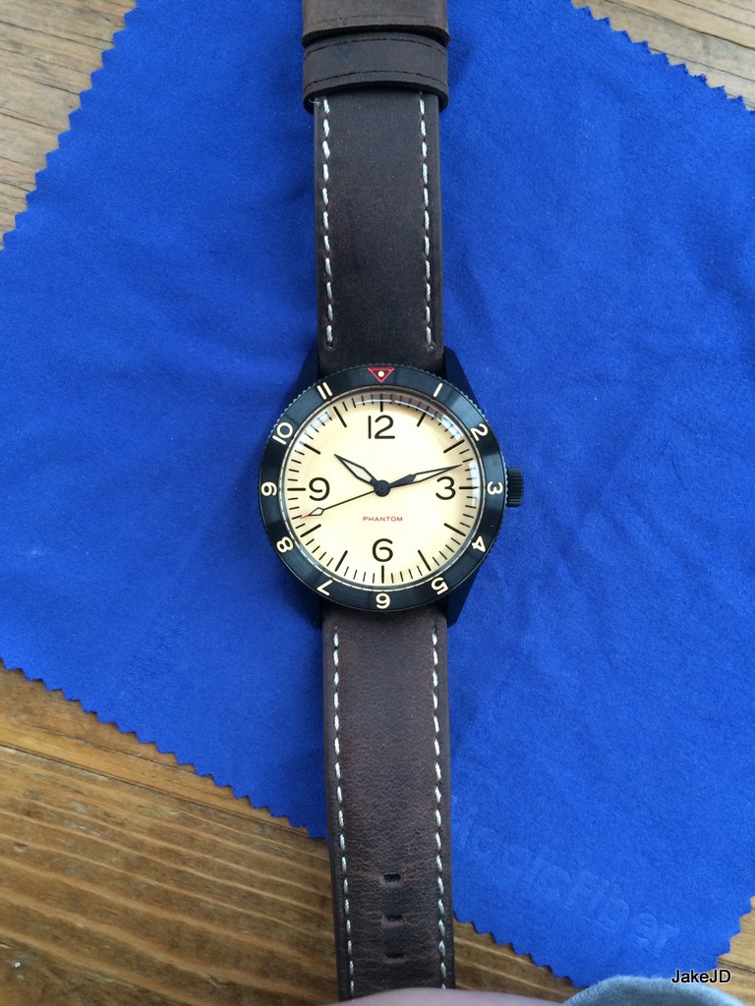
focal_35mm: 29
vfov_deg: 61.7
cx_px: 378
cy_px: 503
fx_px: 843
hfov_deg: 48.2
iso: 80
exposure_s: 1/30
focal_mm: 4.15
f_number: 2.2
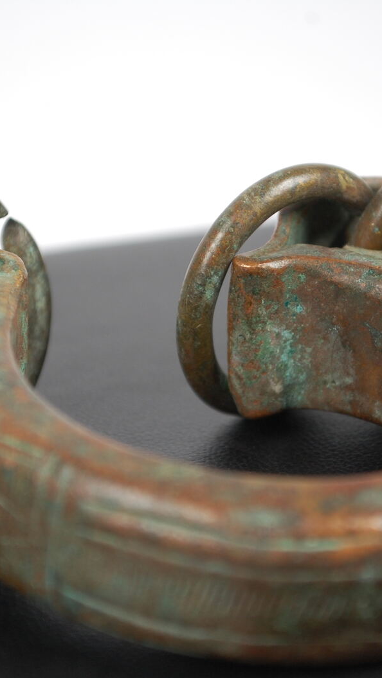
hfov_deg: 9.3
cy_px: 341
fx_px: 2355
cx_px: 163
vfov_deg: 16.4
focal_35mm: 131
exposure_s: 1/125
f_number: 5.6
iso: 360
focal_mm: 55
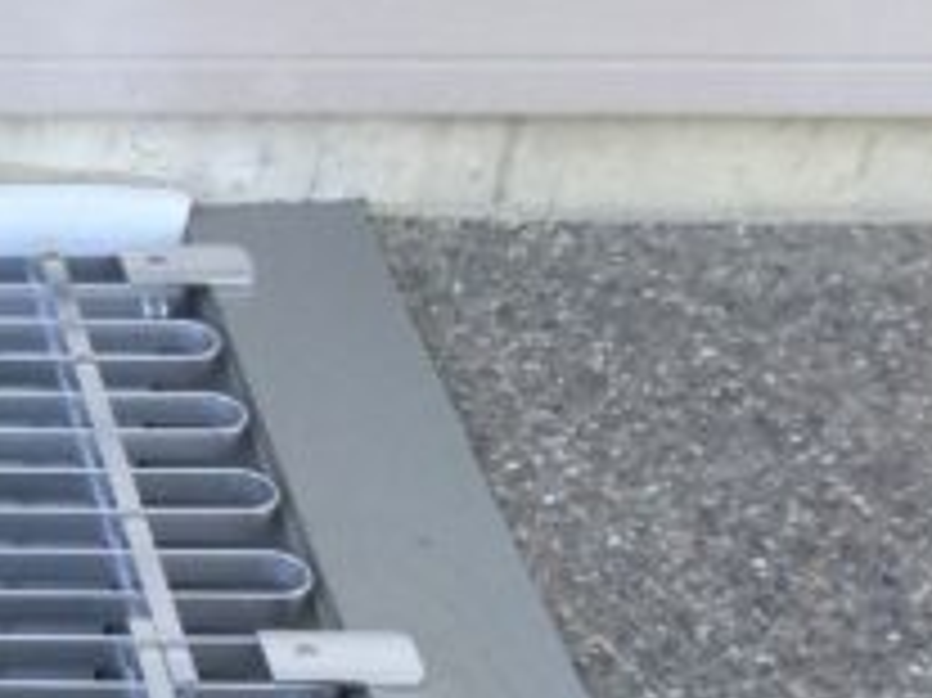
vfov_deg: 12.1
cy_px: 757
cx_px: -806
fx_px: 3229
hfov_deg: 14.3
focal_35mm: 120
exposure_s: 1/120
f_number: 2.4
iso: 32
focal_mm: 3.3
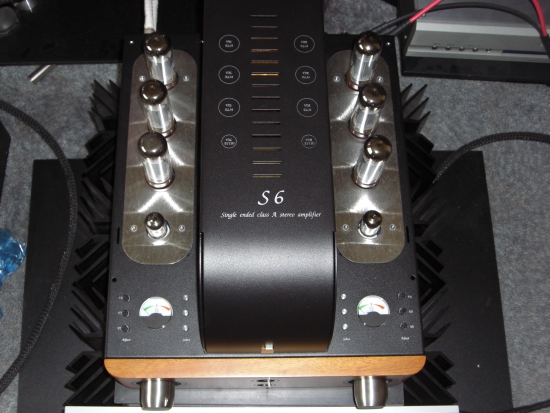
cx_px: 275
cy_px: 206
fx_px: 747
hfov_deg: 40.4
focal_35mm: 47
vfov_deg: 30.9
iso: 100
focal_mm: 7.6
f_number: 3
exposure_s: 1/60
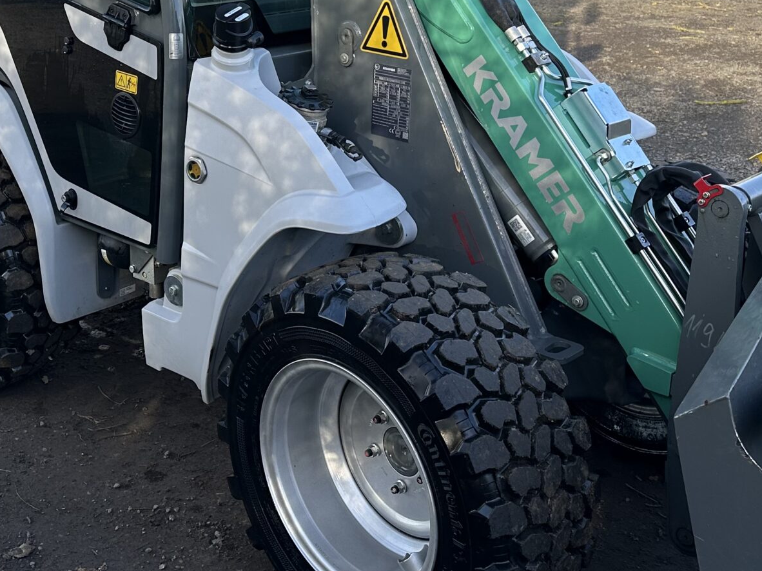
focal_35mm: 52
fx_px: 1144
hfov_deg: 36.2
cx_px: 211
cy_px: 64
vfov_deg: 27.1
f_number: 1.78
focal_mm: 6.86
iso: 80
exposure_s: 1/630
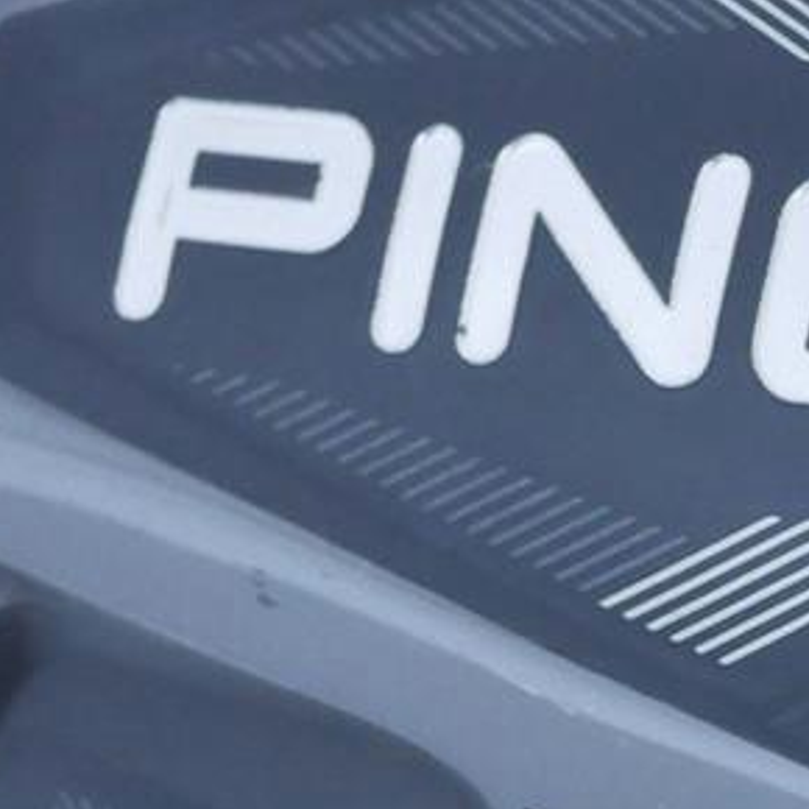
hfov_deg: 8.9
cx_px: 679
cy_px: 658
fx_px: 5156
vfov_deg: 9.0
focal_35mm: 195
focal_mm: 25
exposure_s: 1/60
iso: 1600
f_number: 4.5
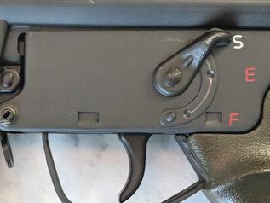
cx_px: 35
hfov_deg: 23.0
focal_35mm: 83
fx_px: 648
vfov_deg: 17.7
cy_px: 134
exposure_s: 1/120
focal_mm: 4.67
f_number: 2
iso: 251
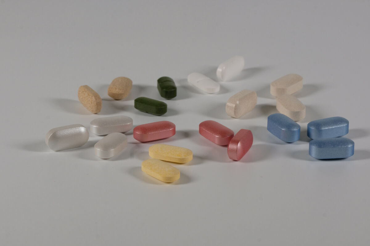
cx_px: 185
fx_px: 1233
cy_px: 123
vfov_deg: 11.4
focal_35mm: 120
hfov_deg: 17.1
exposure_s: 1/45
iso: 800
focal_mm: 80
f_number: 16
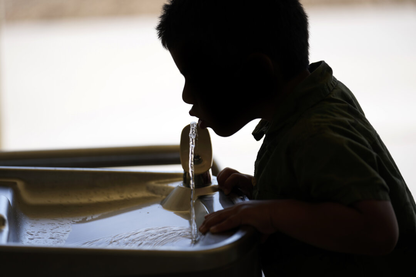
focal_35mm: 156
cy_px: 138
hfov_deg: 13.2
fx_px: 1803
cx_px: 208
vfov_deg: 8.8
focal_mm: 156
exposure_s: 1/1250
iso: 100
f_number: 2.8
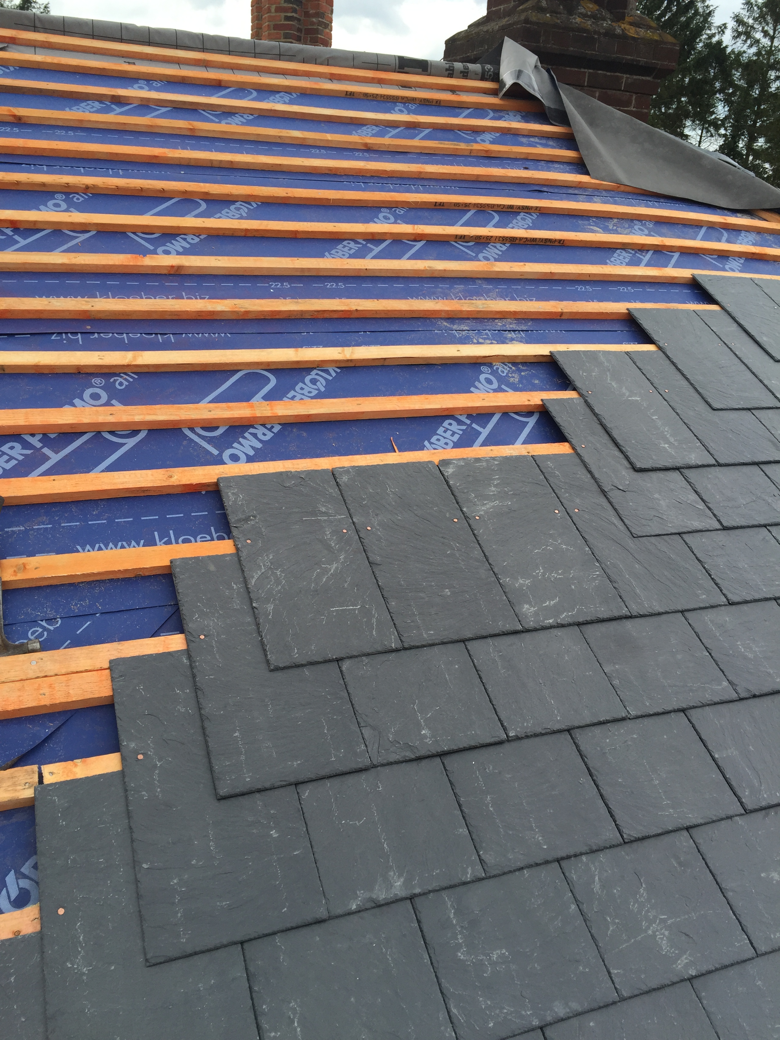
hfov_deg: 48.2
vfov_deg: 61.7
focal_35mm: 29
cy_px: 520
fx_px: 871
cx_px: 390
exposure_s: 1/527
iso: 32
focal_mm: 4.15
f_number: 2.2
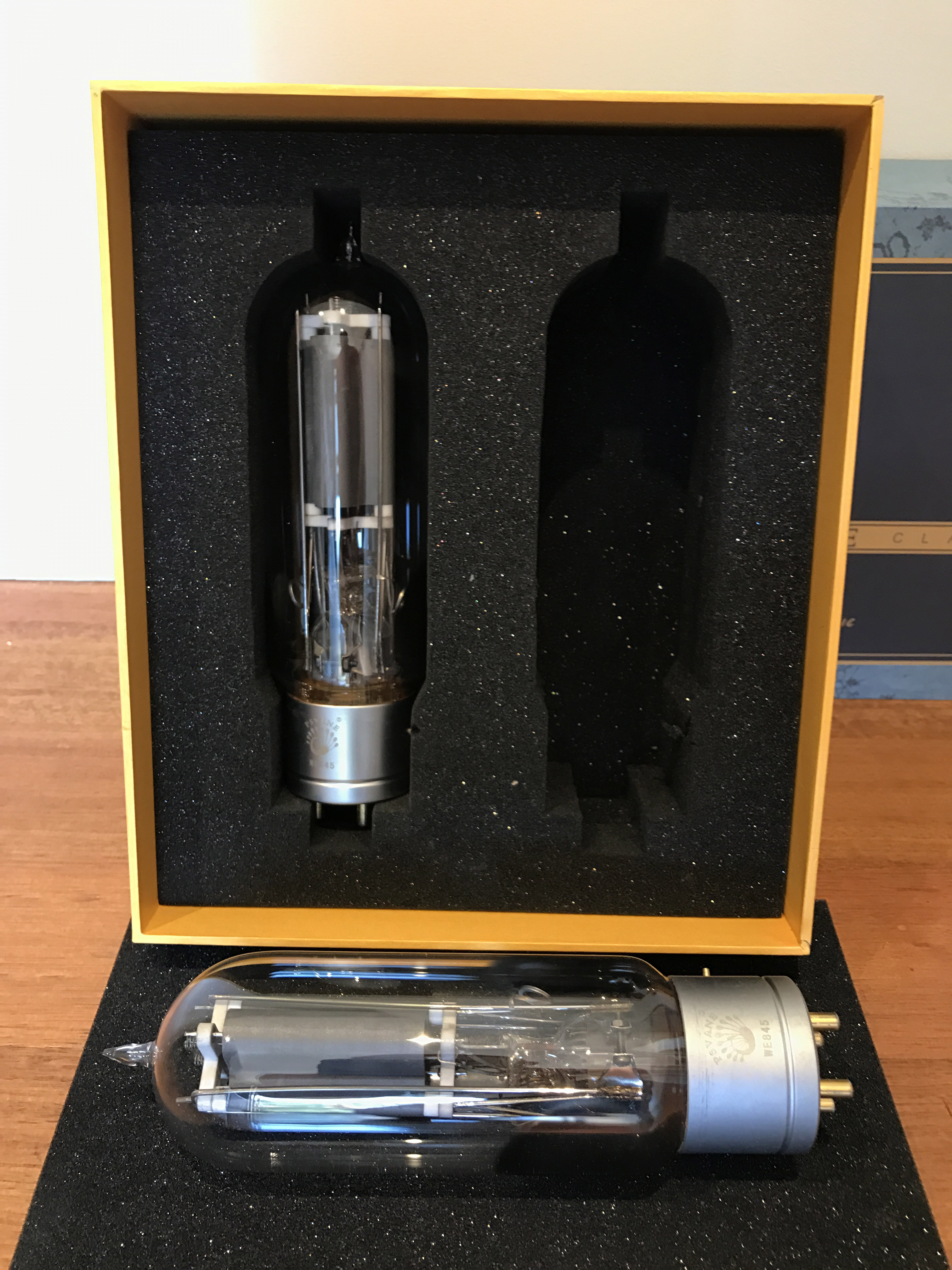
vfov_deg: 63.4
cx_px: 476
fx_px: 1027
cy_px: 635
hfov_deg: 49.7
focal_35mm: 28
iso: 40
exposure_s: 1/17
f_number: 1.8
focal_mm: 3.99
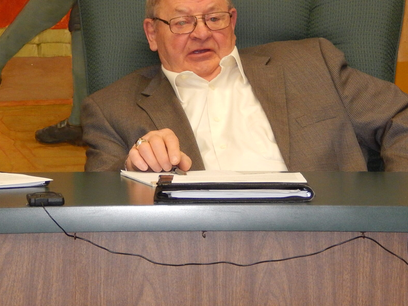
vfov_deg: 8.0
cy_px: 117
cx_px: 87
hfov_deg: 10.6
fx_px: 2192
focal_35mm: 186
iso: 450
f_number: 4.6
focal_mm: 20.5
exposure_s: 1/30
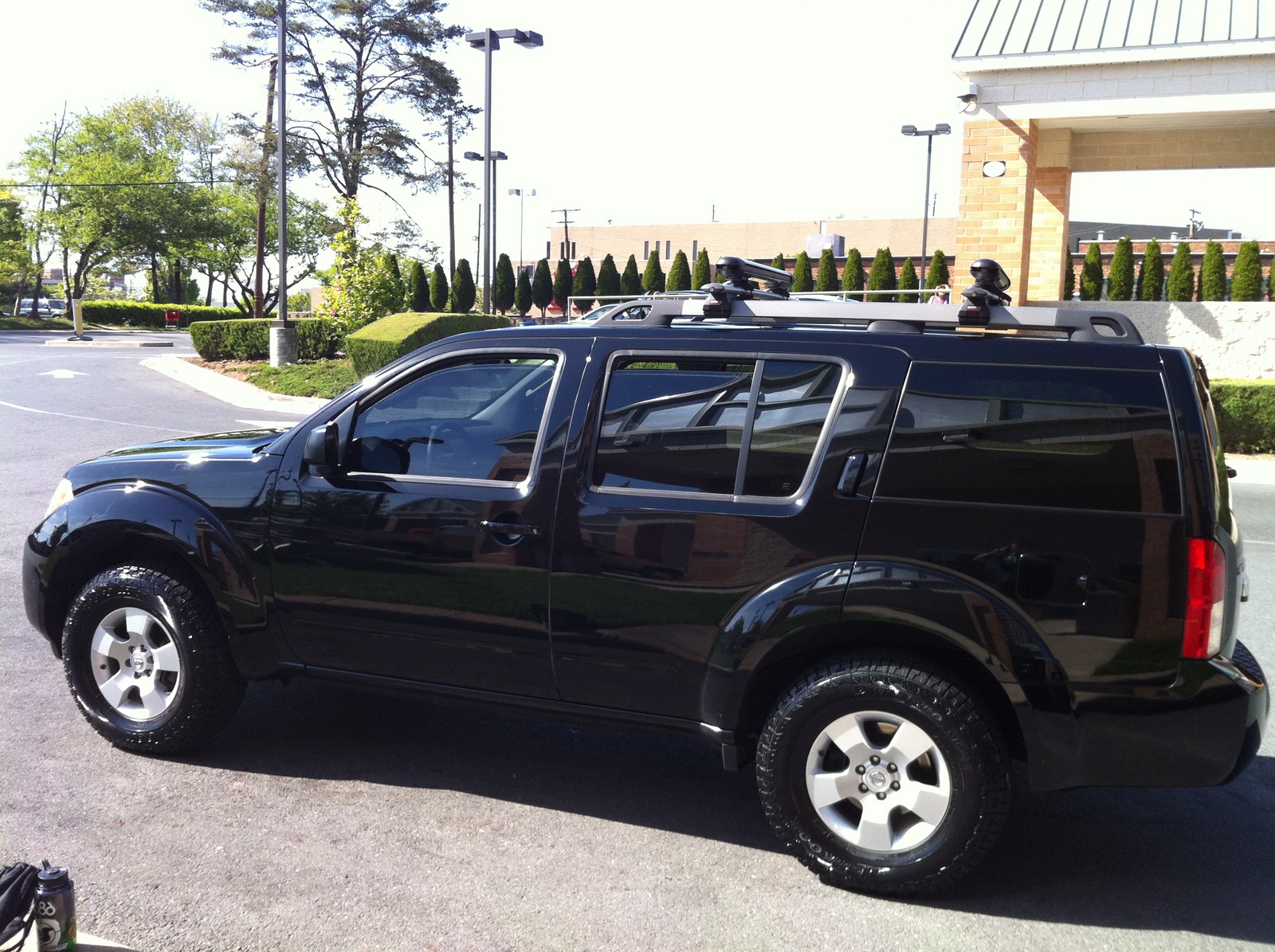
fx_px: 1287
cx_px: 638
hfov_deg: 52.7
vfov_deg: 40.6
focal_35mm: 35
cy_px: 476
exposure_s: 1/339
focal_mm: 3.85
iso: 80
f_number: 2.8
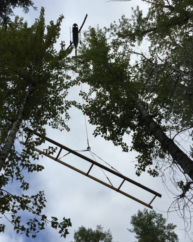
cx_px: 94
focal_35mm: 38
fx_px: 271
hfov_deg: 39.1
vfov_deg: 47.9
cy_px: 121
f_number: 2.2
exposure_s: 1/1721
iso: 32
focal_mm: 4.15
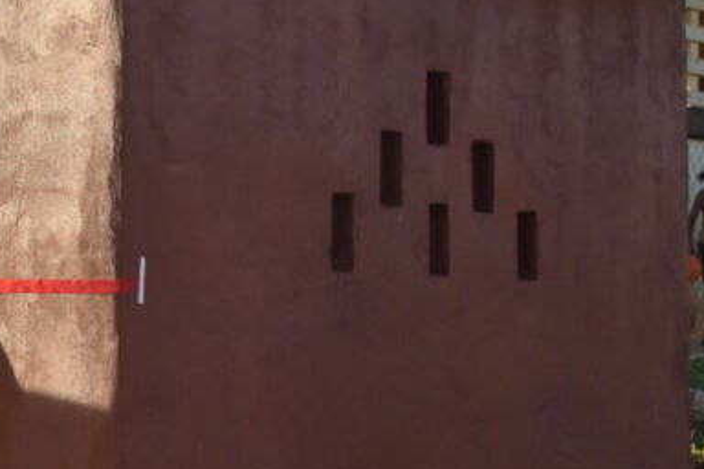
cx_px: 15
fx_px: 2933
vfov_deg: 9.1
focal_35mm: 150
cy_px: 141
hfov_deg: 13.5
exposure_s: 1/1000
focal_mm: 32
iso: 125
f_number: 2.8
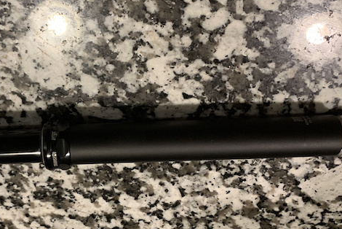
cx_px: 100
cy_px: 115
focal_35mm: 46
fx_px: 437
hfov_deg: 41.9
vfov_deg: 29.3
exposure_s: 1/60
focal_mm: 4.25
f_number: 1.8
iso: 320
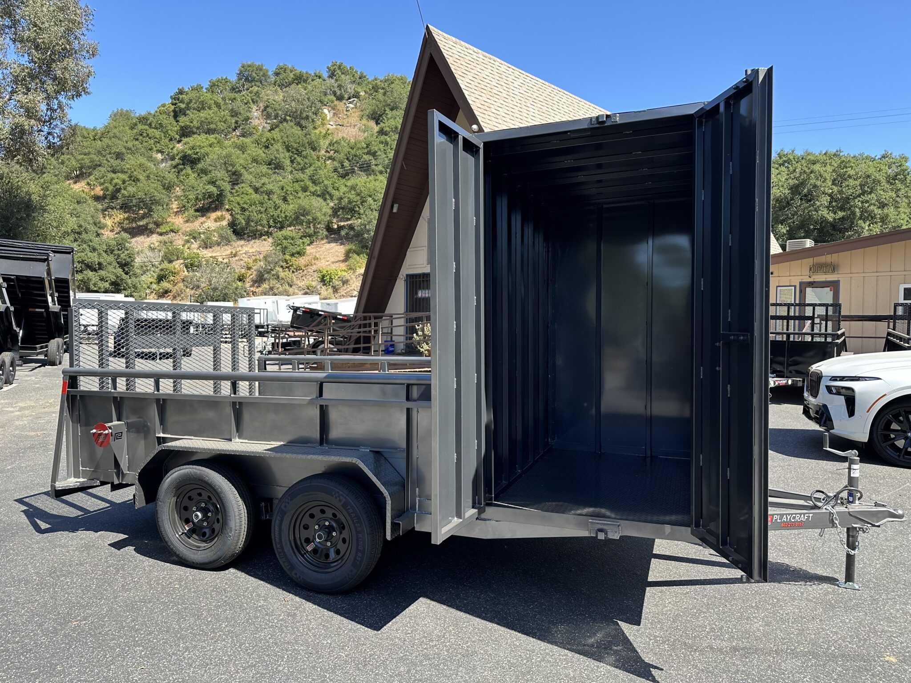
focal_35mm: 24
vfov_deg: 56.8
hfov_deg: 71.6
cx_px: 456
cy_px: 342
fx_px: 632
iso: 80
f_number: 1.78
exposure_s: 1/1050
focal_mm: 6.86
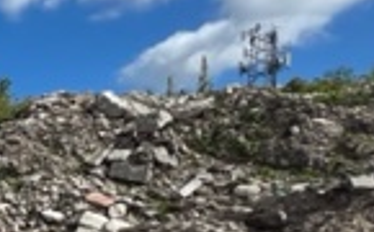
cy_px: 260
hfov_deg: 18.2
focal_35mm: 61
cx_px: -410
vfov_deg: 20.2
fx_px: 621
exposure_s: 1/1531
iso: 32
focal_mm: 1.57
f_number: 1.8
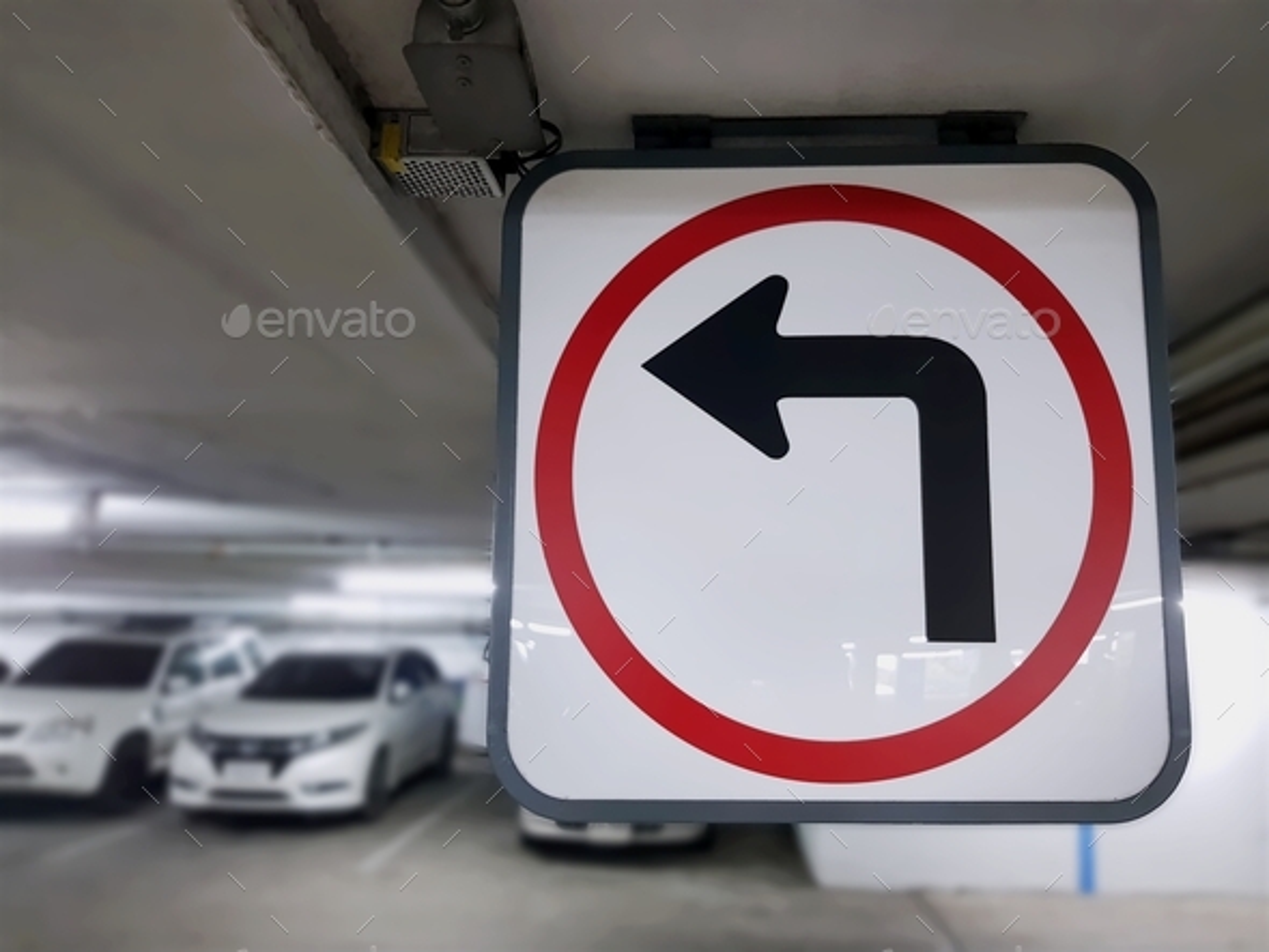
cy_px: 476
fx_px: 954
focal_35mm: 26
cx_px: 634
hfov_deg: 67.3
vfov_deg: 53.1
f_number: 1.7
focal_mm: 4.3
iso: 200
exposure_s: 1/17
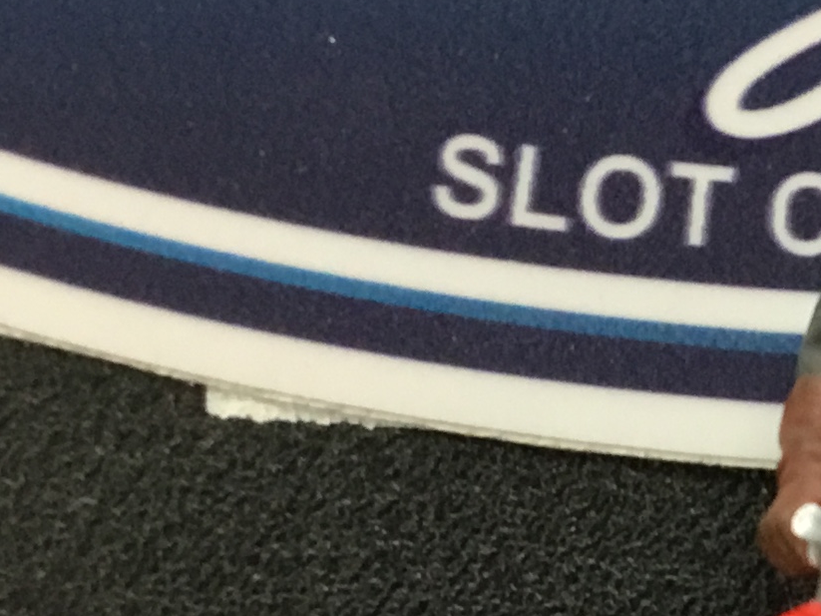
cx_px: 1036
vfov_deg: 12.0
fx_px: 2917
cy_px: 476
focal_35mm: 123
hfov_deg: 15.3
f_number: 2.4
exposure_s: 1/30
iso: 100
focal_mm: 3.3
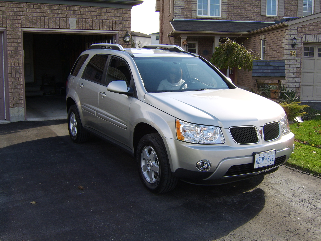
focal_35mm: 32
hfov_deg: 56.8
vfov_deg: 44.2
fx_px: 297
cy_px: 123
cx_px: 164
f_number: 5.6
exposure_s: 1/136
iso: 71
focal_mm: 8.13
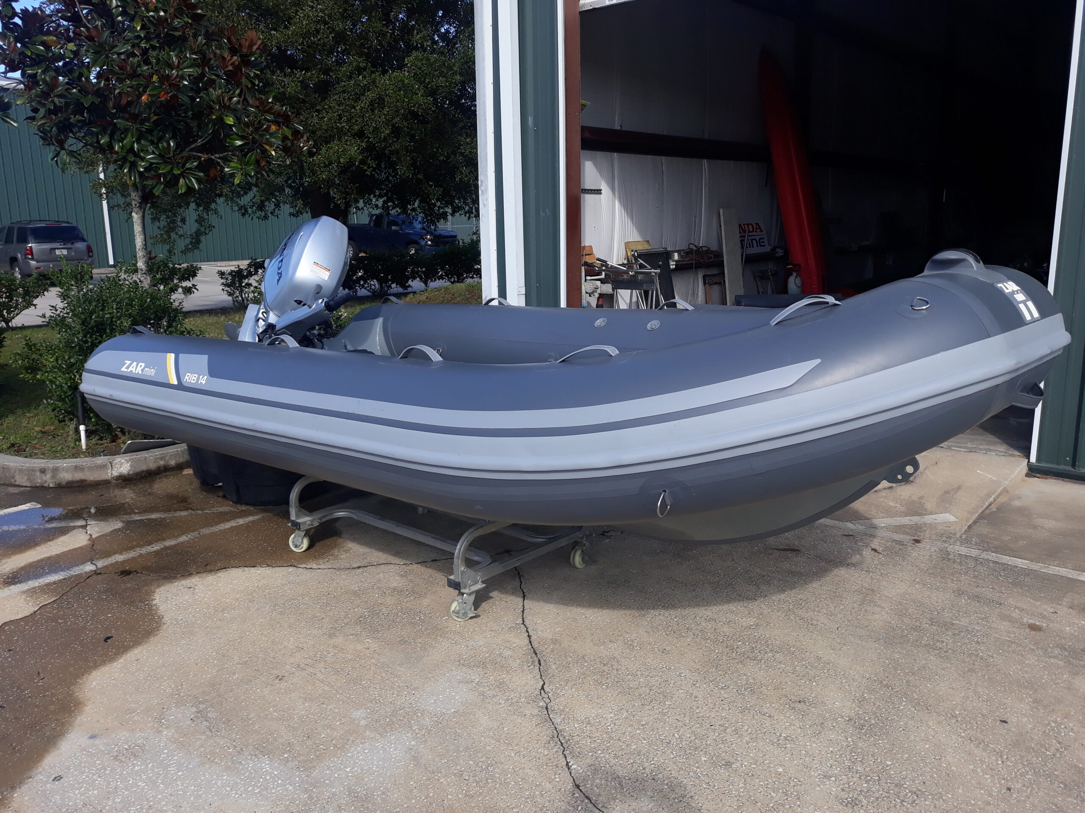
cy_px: 406
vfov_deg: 49.7
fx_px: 878
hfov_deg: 63.4
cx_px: 542
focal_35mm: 28
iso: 40
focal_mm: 3.7
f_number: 1.7
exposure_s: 1/1001
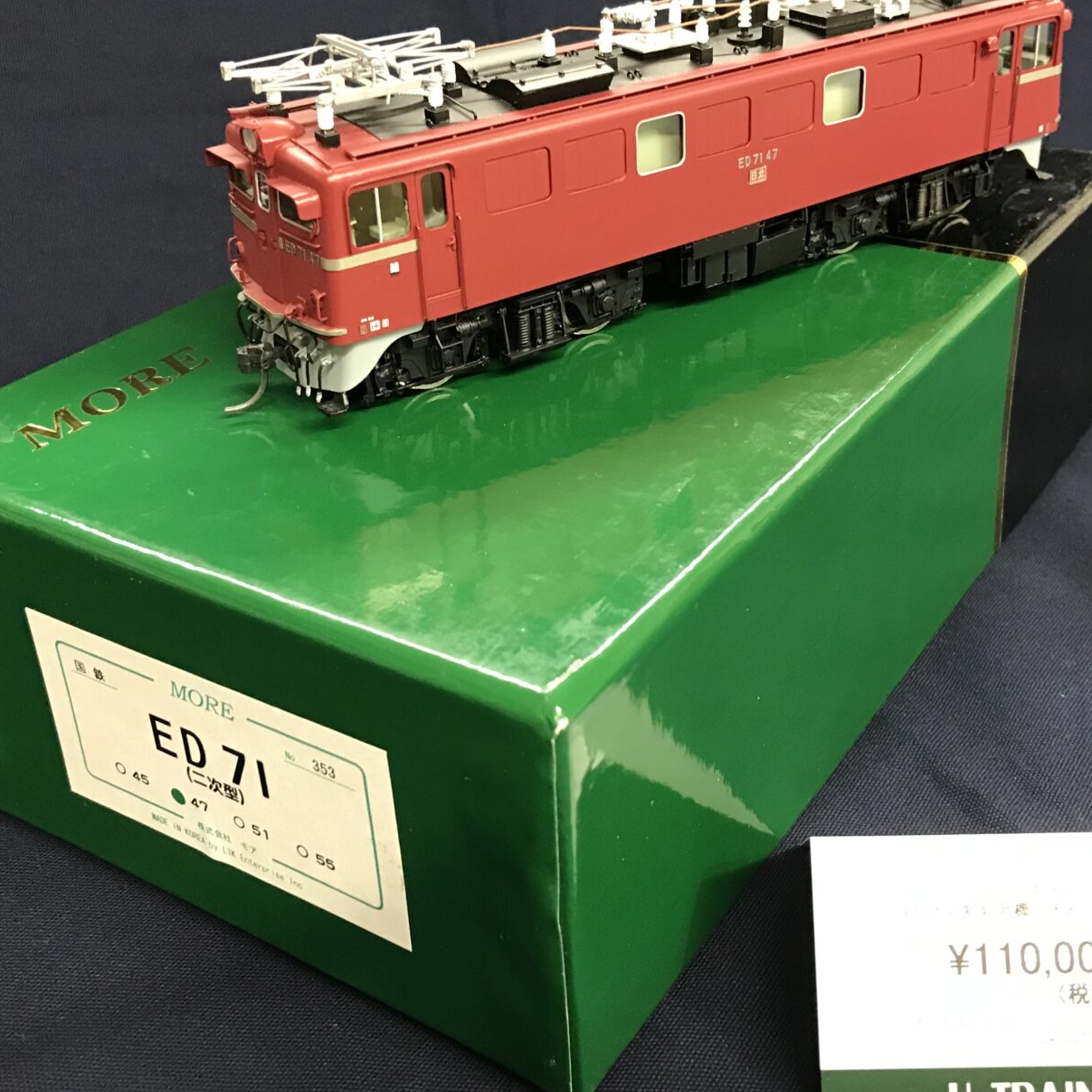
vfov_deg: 40.0
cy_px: 498
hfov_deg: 39.9
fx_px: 1499
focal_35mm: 42
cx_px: 641
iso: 80
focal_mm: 3.99
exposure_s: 1/17
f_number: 1.8
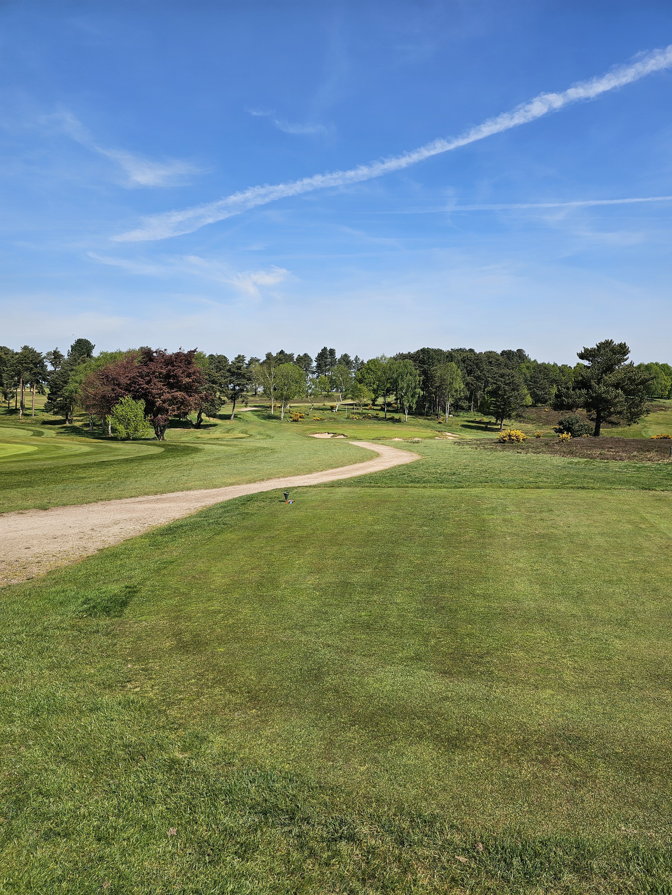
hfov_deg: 58.9
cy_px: 448
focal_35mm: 23
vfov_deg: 73.9
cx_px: 336
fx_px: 595
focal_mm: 6.3
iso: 10
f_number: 1.7
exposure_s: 1/1111
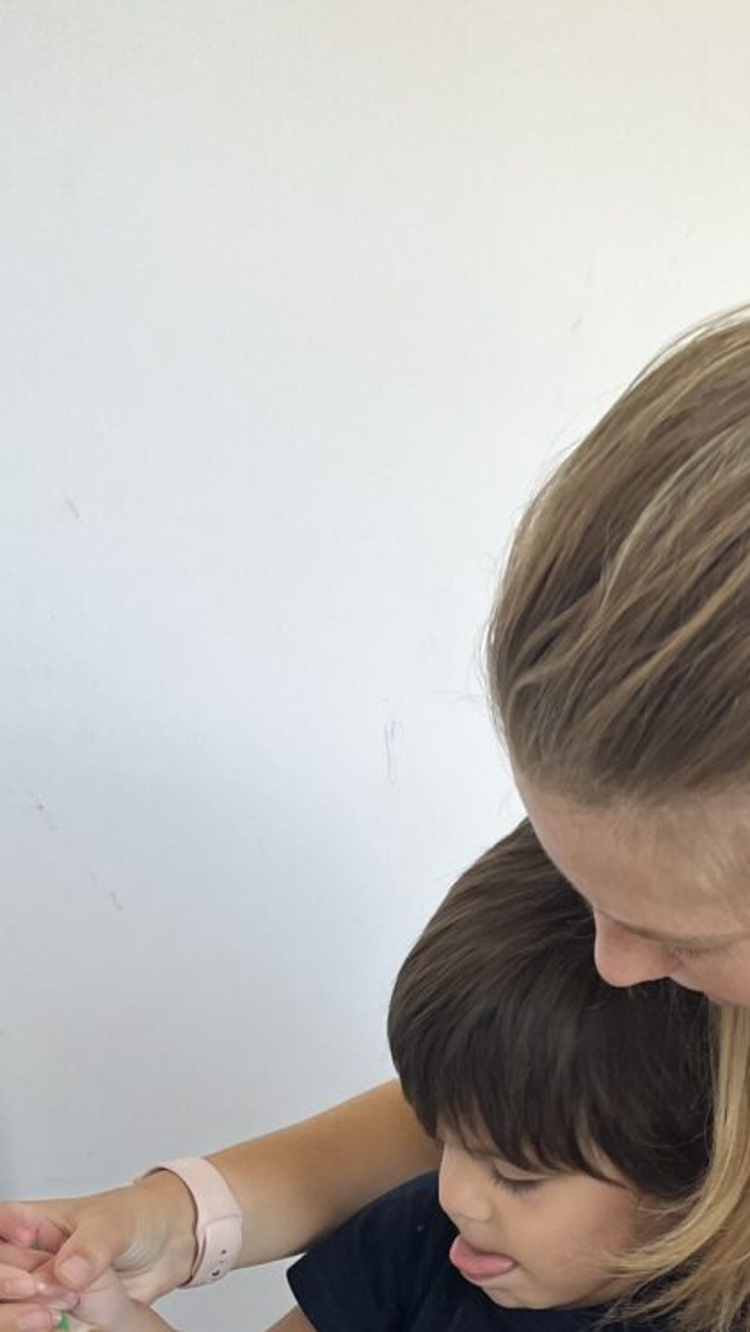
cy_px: 1318
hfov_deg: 20.5
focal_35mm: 58
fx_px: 2050
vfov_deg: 33.1
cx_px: 602
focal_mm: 5.1
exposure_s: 1/121
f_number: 1.6
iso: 100
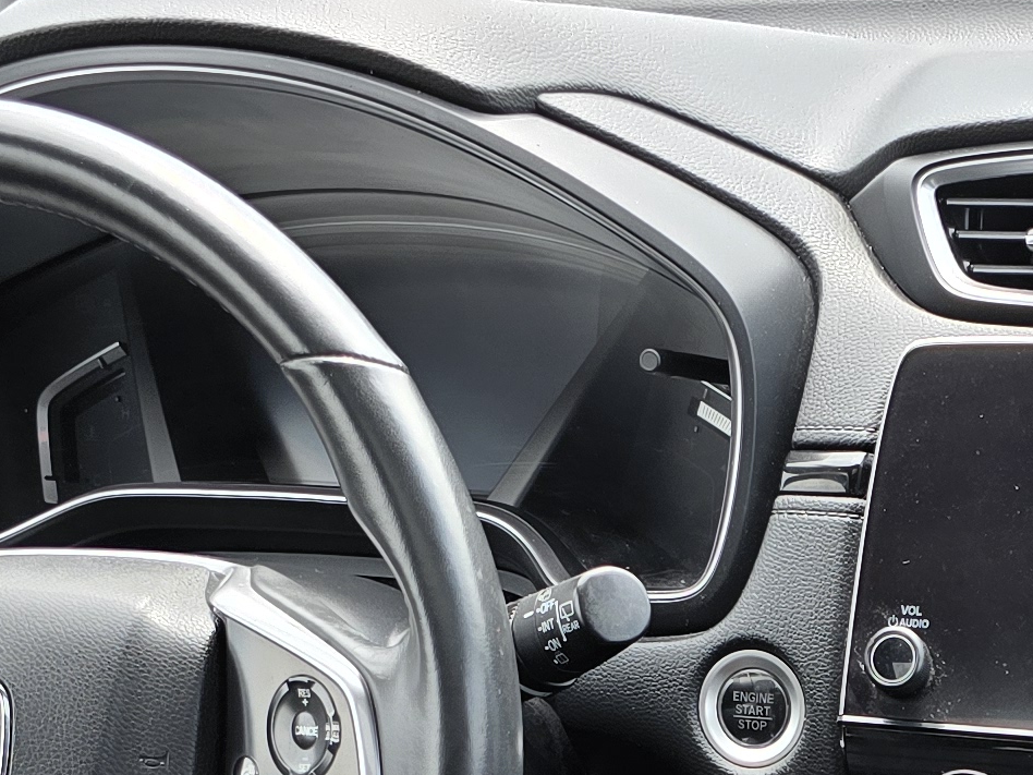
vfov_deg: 13.5
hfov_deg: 19.5
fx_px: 2895
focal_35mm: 97
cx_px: 1108
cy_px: 1449
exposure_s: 1/180
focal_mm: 6.3
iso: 32
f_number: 1.7
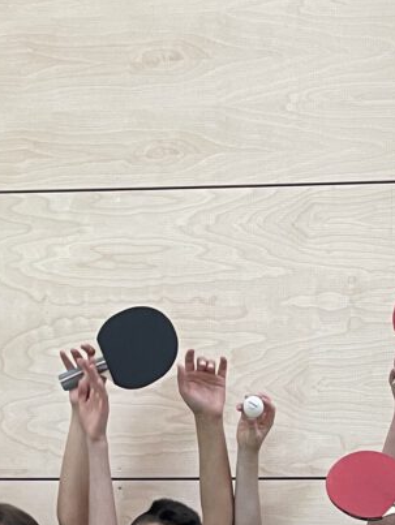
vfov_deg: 17.1
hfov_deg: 14.8
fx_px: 1504
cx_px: 340
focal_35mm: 99
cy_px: 870
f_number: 1.6
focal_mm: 4.2
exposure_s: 1/53
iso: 125
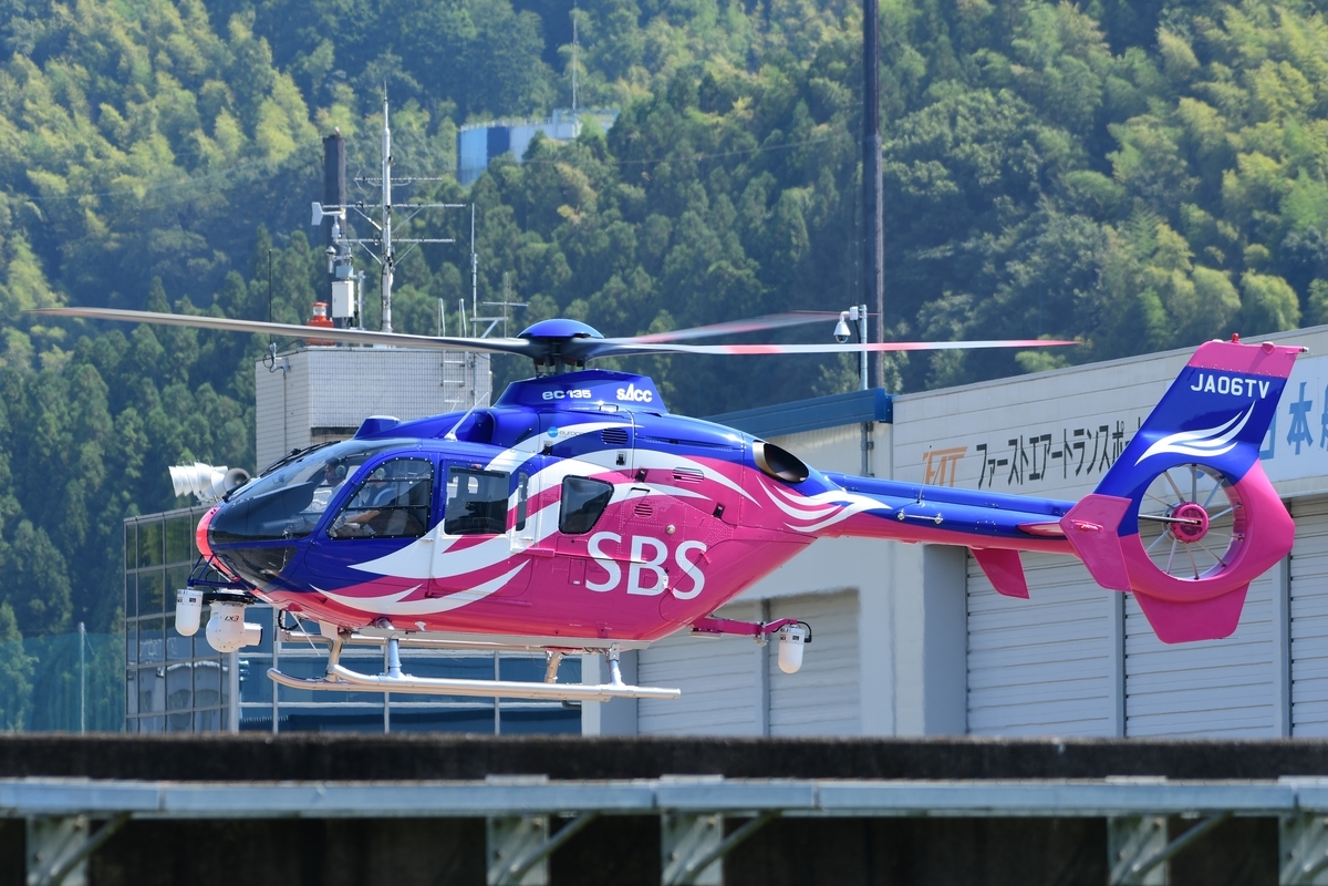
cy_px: 443
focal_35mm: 300
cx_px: 664
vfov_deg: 4.6
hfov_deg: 6.9
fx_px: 11066
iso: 100
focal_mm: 200
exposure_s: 1/250
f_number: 5.6
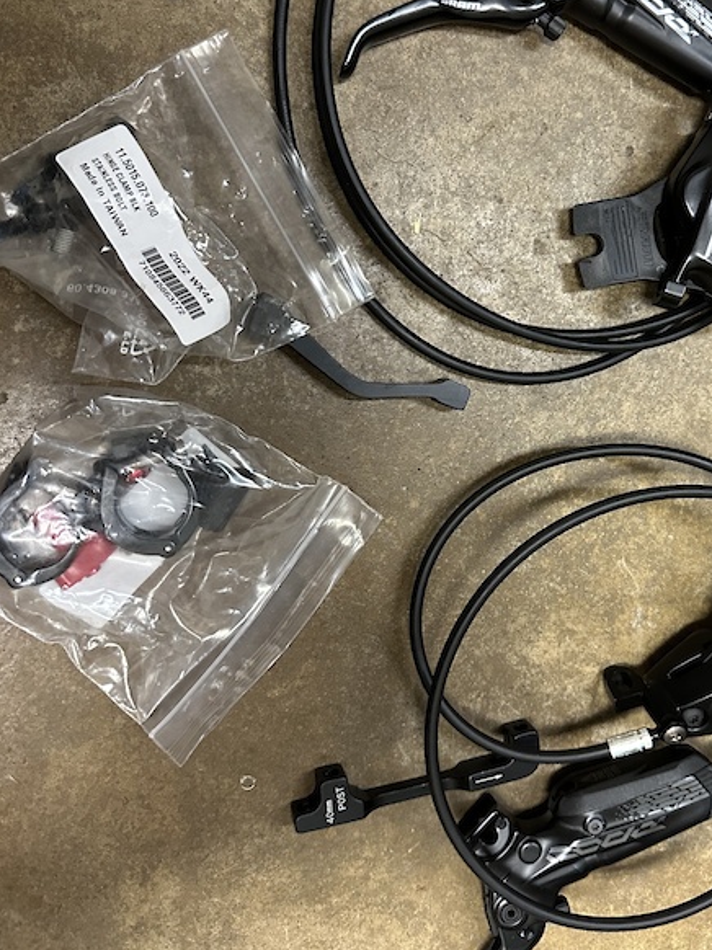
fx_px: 906
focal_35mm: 33
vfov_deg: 55.0
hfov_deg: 42.6
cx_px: 451
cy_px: 385
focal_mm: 6.86
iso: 500
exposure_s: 1/60
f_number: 1.78
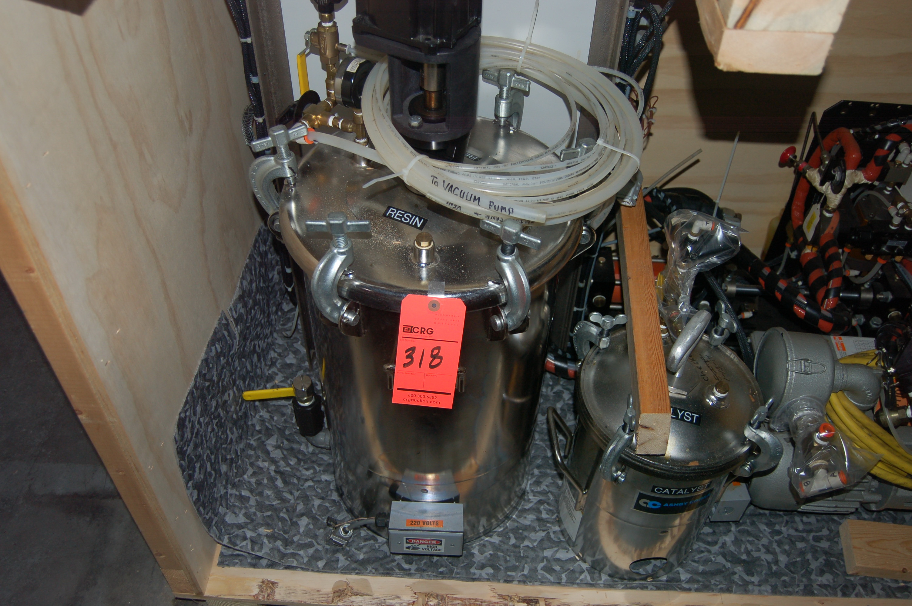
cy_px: 303
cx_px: 456
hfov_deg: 57.3
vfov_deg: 39.9
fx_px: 835
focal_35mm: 33
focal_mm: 22
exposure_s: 1/60
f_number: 3.8
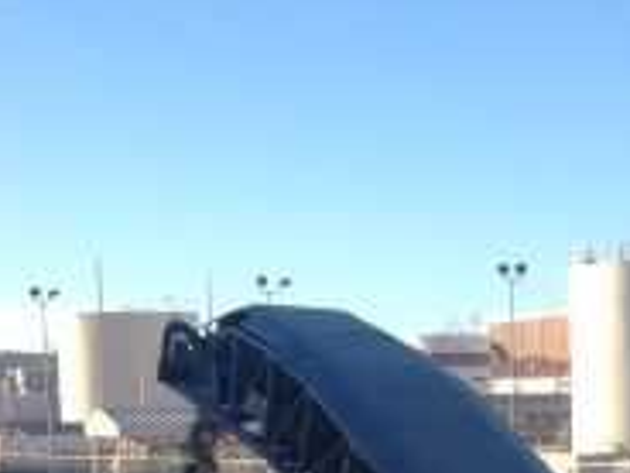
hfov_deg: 16.5
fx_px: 2148
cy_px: 680
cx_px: 534
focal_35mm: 118
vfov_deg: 12.1
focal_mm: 4.28
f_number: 2.4
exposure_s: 1/746
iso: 50
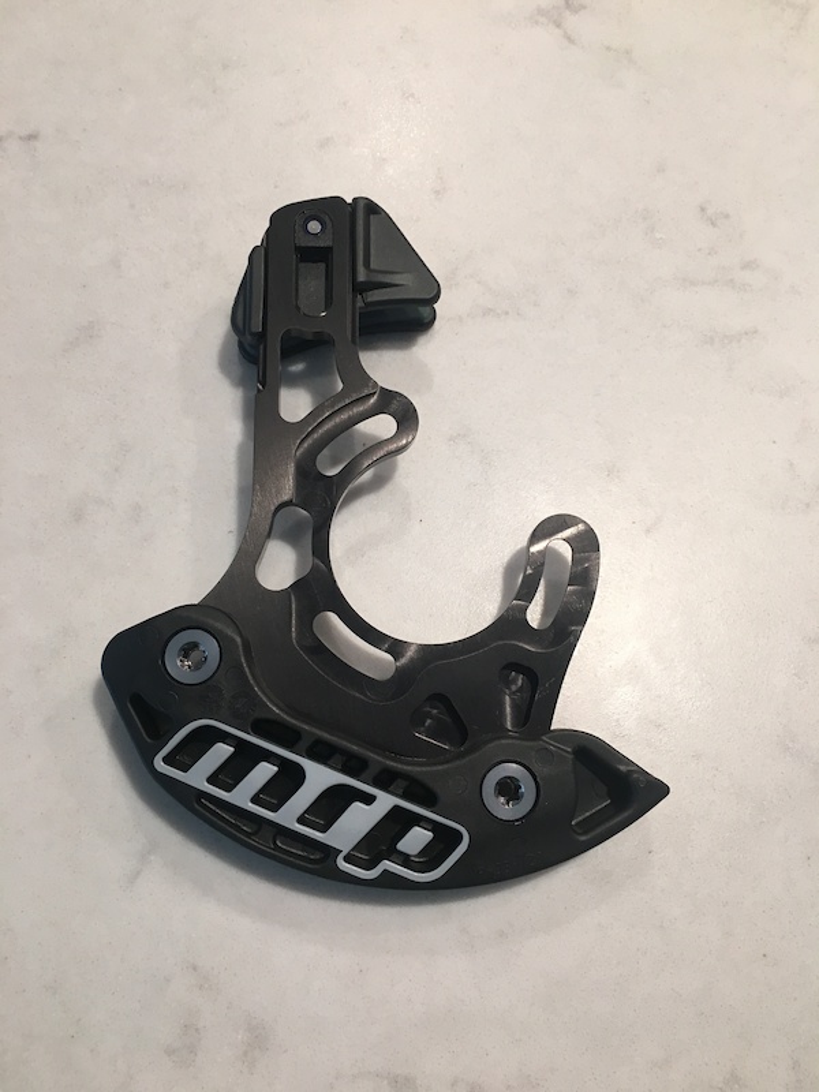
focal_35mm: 29
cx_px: 410
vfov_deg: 61.7
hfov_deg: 48.2
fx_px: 915
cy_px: 546
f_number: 2.2
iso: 80
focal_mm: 4.15
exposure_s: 1/30
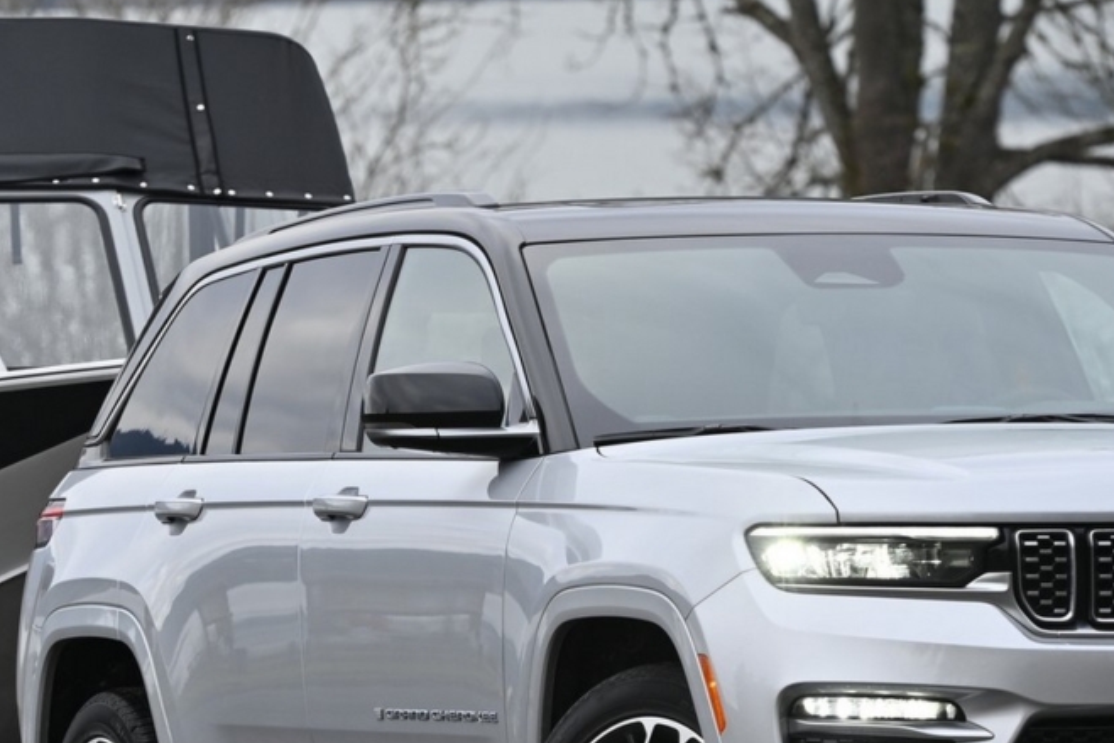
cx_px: 561
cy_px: 677
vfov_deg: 3.5
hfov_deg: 5.2
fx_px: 12259
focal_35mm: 396
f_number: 6.3
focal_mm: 170
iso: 320
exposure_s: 1/400
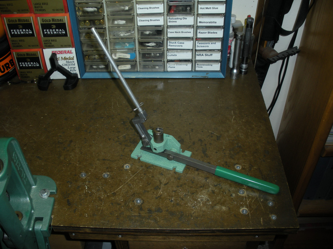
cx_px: 166
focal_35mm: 36
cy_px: 124
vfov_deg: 39.6
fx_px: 346
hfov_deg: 51.4
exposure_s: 1/30
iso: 64
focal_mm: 6.3
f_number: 3.5
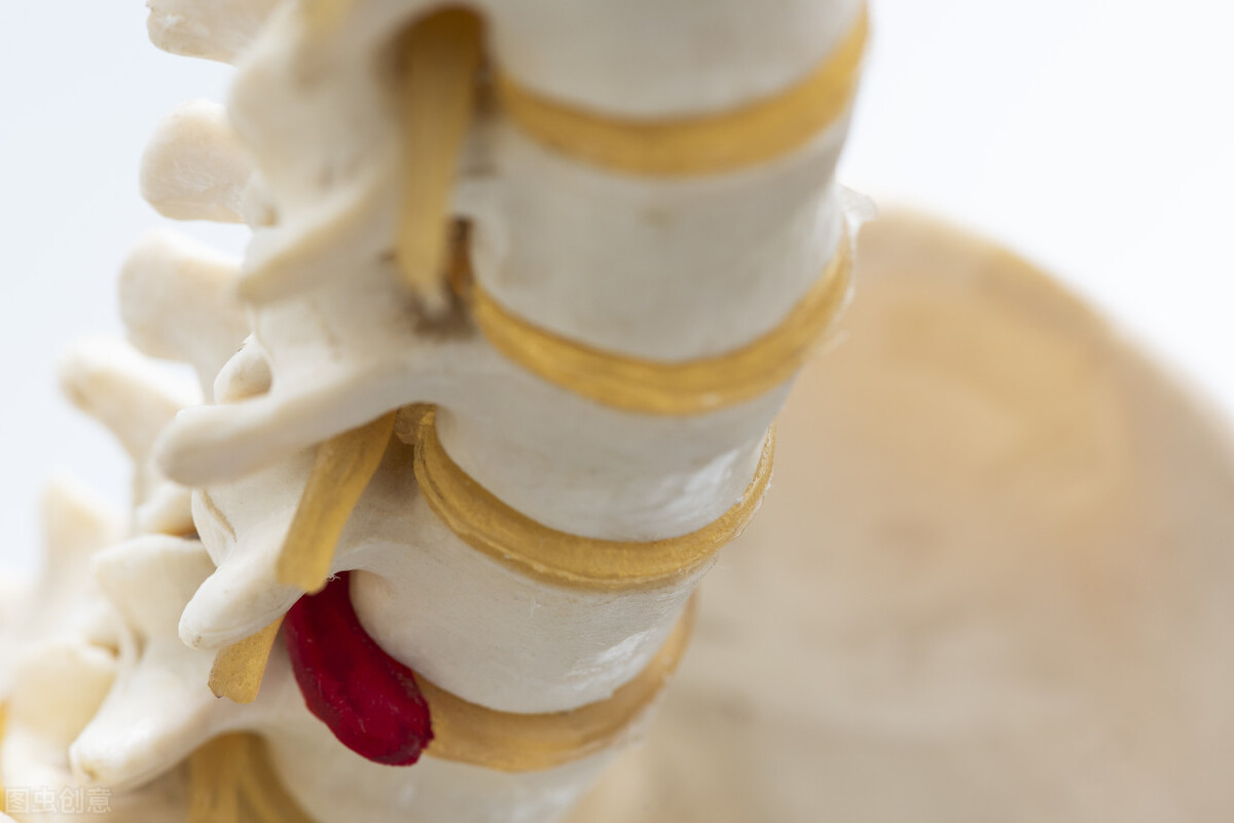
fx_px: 3600
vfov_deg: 13.1
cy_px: 412
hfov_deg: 19.4
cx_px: 617
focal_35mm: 105
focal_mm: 105
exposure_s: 1/100
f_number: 13
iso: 400
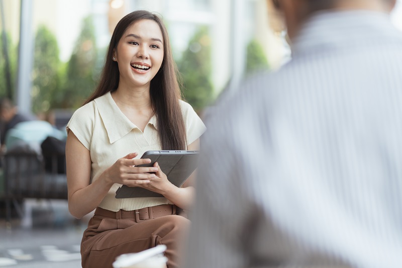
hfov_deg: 23.9
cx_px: 201
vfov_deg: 16.1
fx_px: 949
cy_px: 134
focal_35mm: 85
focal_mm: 85
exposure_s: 1/1000
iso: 400
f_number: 1.8
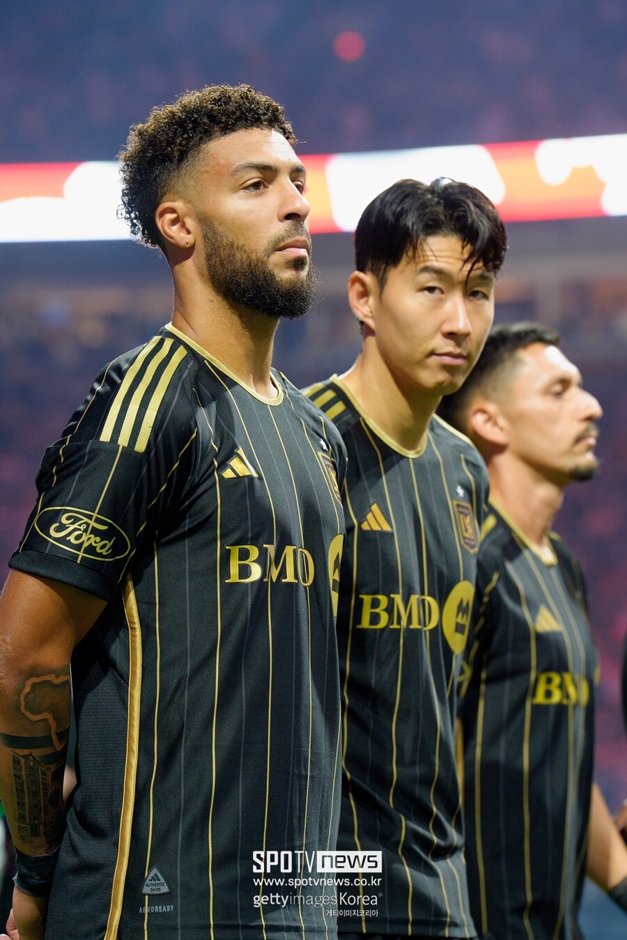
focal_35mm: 188
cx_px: 314
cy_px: 470
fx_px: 4911
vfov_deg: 10.9
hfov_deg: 7.3
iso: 3200
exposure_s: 1/80
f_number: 6.3
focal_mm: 188
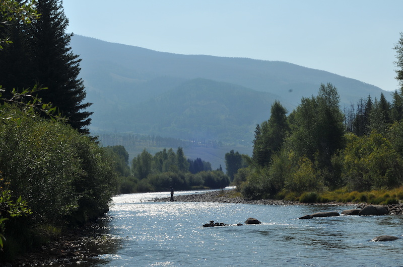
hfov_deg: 27.0
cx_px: 202
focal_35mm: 75
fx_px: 838
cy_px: 134
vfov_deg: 18.1
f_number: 16
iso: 200
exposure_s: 1/400
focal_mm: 50
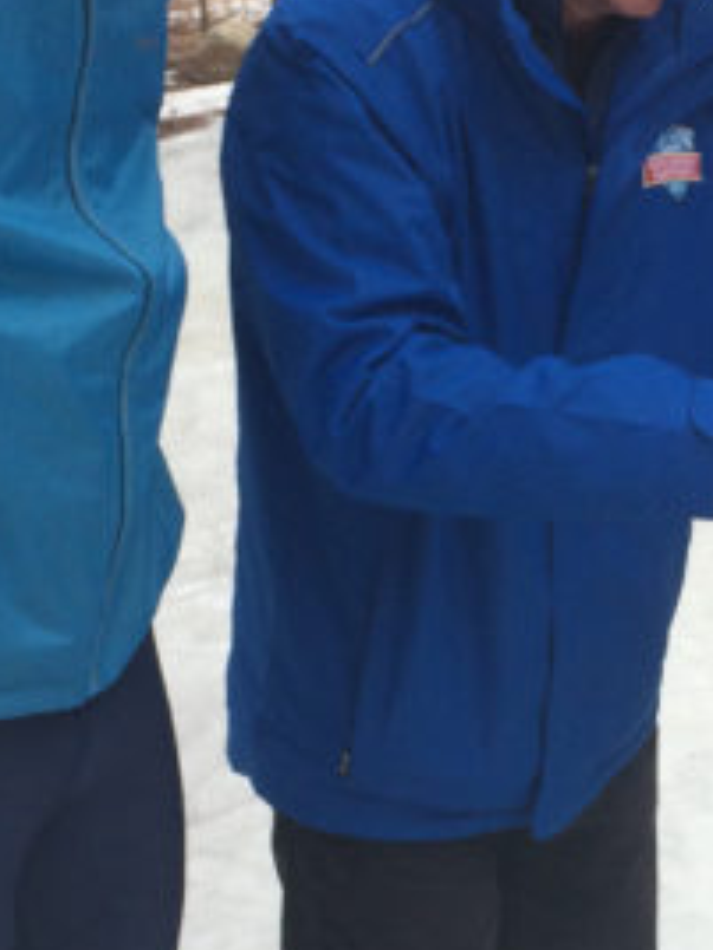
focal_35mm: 91
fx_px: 2499
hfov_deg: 16.1
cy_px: 535
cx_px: 621
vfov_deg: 21.5
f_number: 2.2
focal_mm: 4.15
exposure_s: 1/570
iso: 32
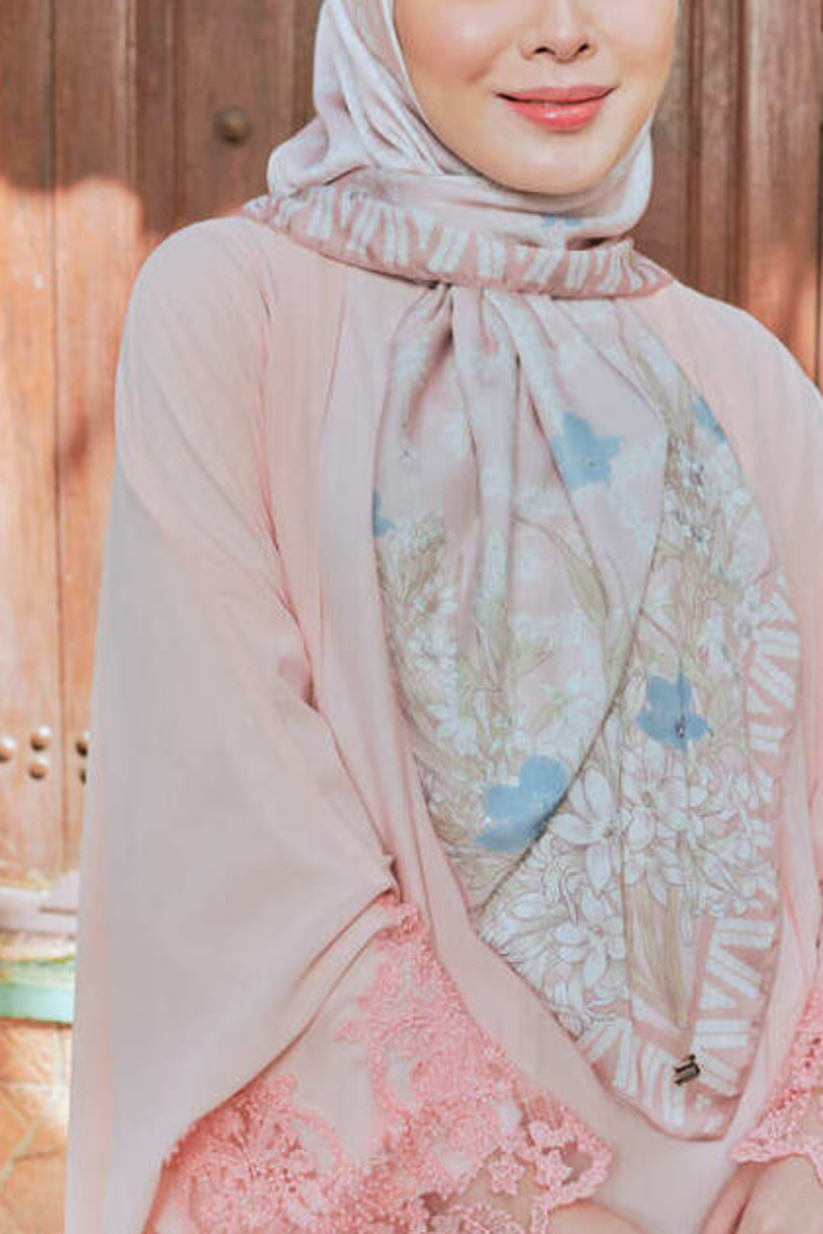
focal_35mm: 52
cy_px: 392
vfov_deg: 37.7
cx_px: 523
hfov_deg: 25.9
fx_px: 1783
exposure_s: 1/160
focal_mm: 35
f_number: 6.3
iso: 125
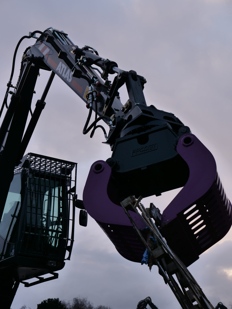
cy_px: 154
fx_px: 626
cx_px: 116
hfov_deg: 21.0
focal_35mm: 70
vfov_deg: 27.8
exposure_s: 1/320
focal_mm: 35
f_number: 4.5
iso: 200
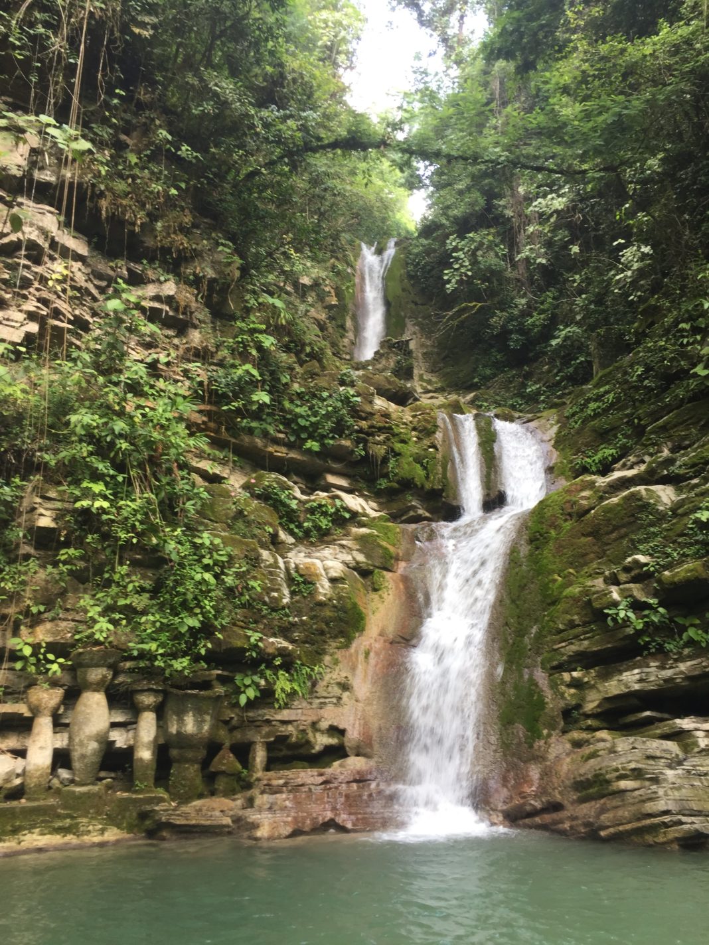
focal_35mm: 29
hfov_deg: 48.2
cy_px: 472
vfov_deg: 61.7
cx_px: 354
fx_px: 792
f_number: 2.2
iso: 32
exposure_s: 1/40
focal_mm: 4.15
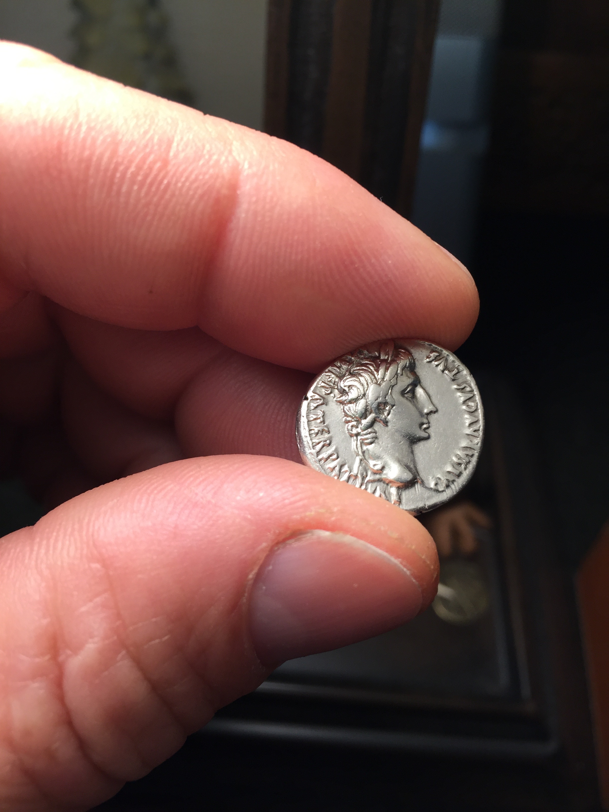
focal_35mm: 29
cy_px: 406
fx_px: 680
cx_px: 304
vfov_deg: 61.7
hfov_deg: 48.2
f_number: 2.2
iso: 40
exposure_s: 1/120
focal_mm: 4.15
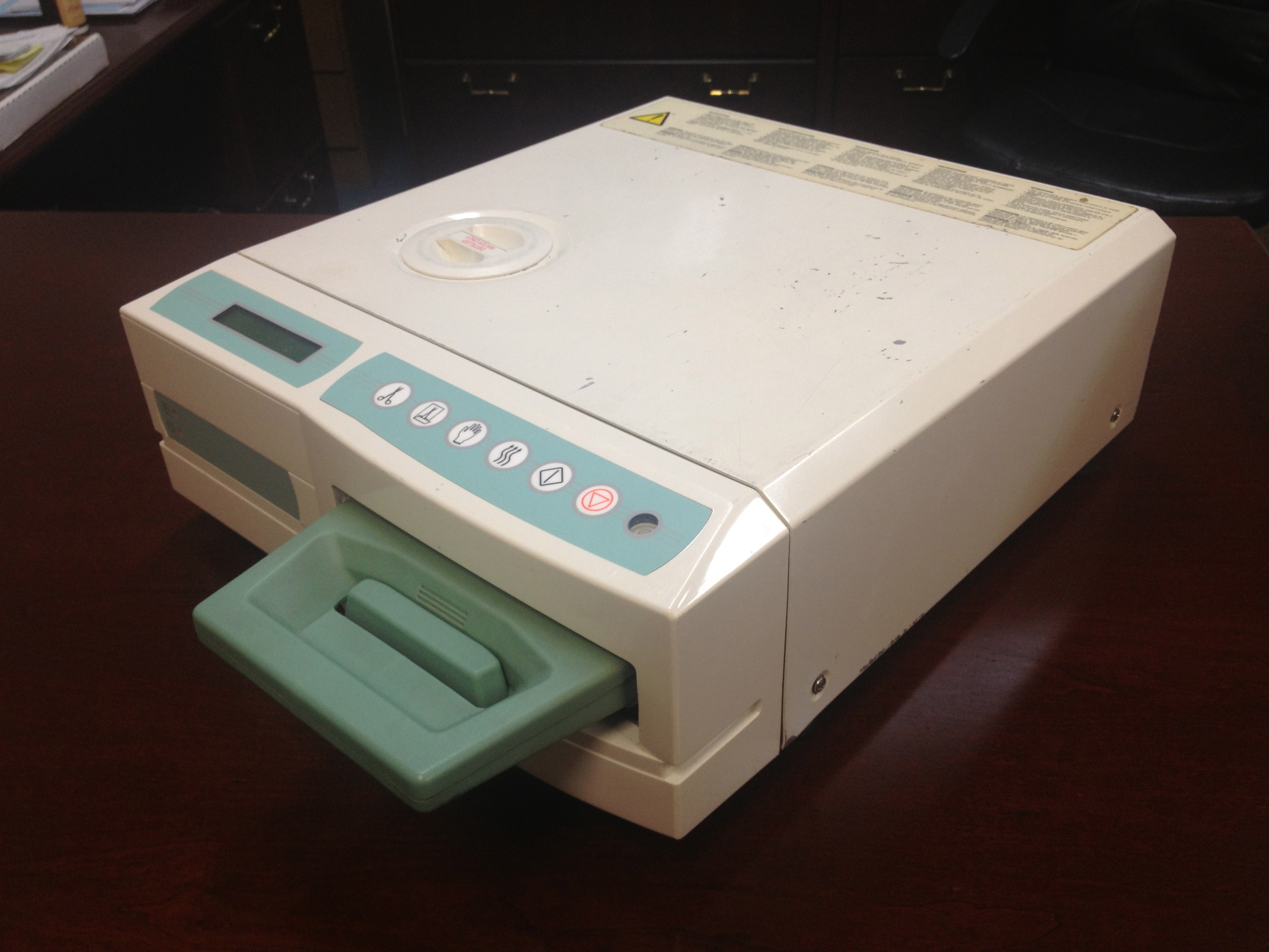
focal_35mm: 35
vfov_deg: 40.7
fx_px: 1283
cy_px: 476
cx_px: 634
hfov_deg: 52.6
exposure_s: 1/24
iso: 50
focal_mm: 4.28
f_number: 2.4
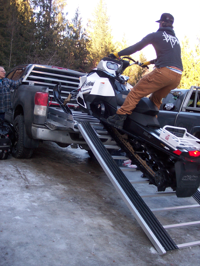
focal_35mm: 38
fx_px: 293
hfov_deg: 37.7
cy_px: 133
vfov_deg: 49.0
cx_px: 100
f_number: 2.8
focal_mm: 8
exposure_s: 1/125
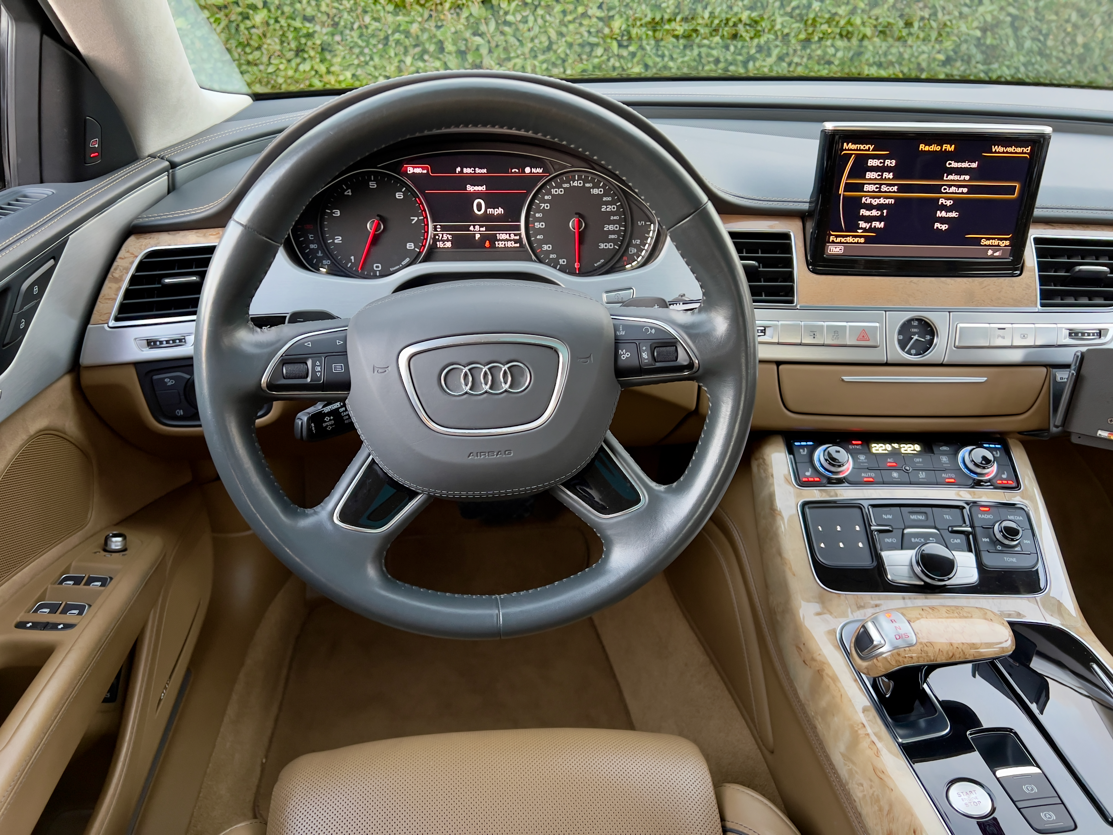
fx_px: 836
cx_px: 556
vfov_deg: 53.1
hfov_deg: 67.3
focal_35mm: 26
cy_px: 418
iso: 400
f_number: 1.5
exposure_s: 1/60
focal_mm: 5.7
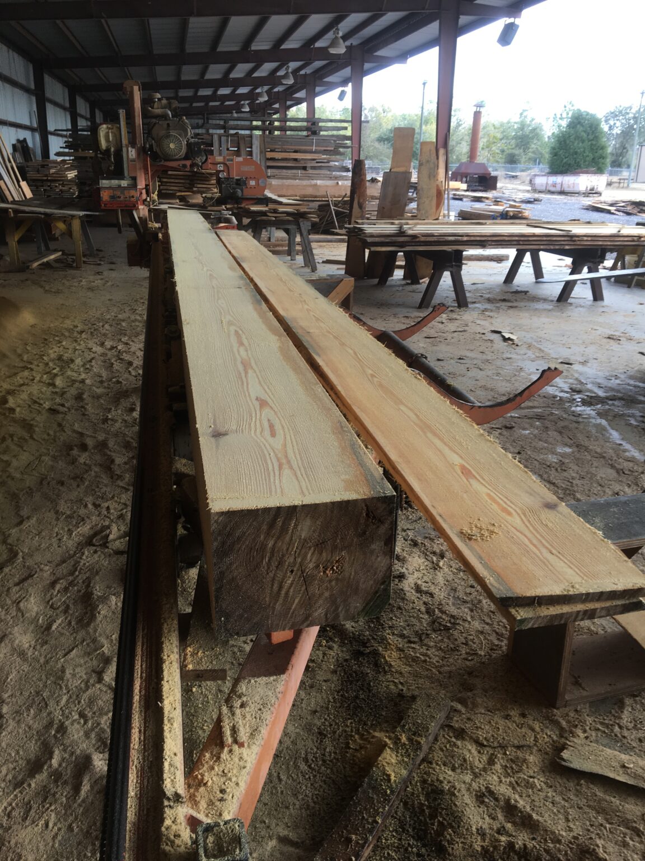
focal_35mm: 29
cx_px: 322
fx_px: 720
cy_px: 430
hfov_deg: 48.2
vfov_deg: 61.7
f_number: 2.2
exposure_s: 1/125
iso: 25
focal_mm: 4.15
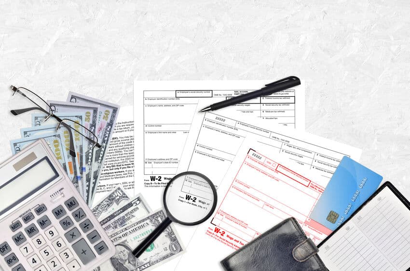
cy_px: 136
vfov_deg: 8.7
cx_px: 205
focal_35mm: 158
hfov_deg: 13.1
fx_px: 1790
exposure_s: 1/400
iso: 100
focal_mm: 105
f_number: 8
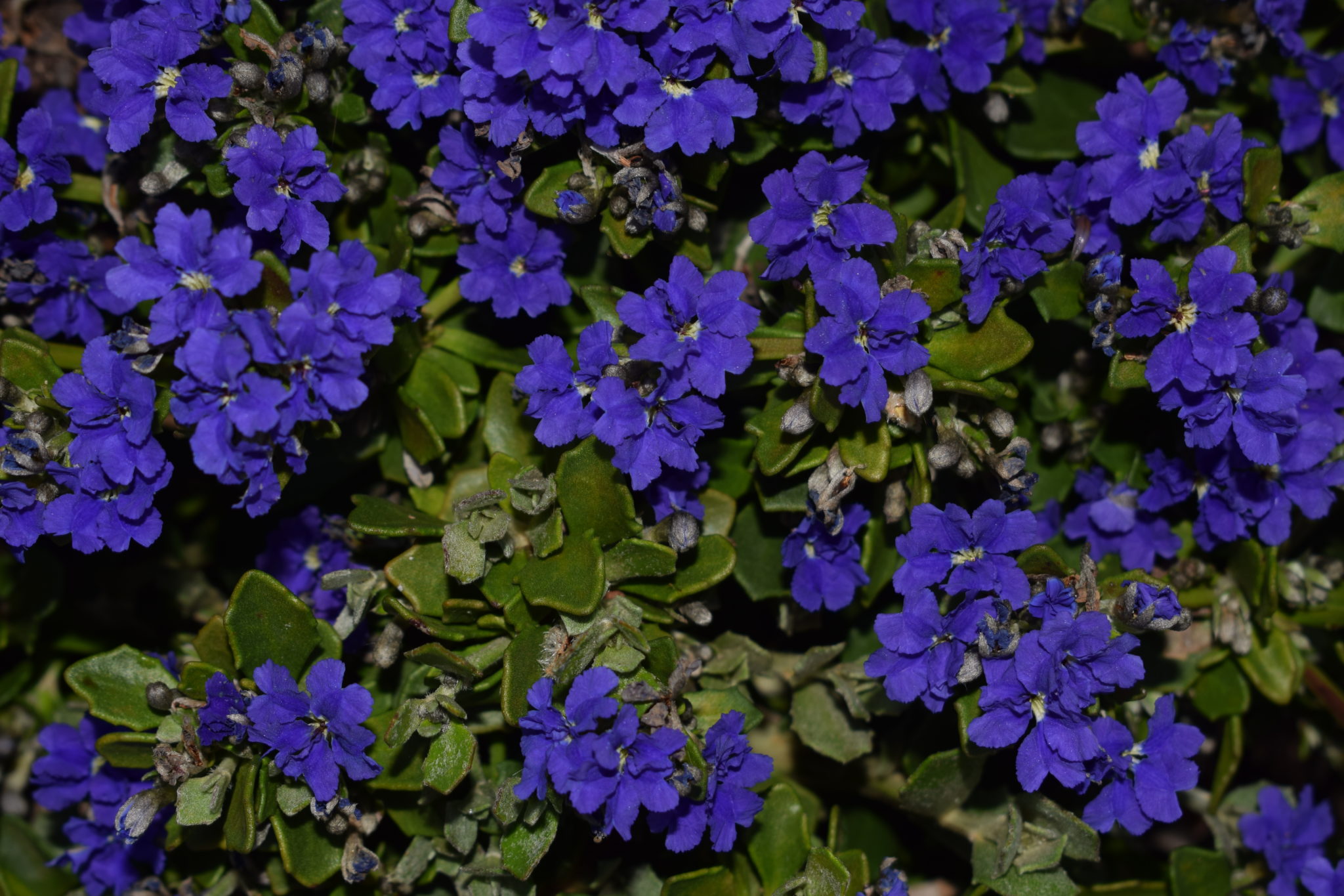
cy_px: 448
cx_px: 672
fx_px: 3080
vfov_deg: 16.6
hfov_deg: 24.6
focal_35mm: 82
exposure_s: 1/60
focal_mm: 55
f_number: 8
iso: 100
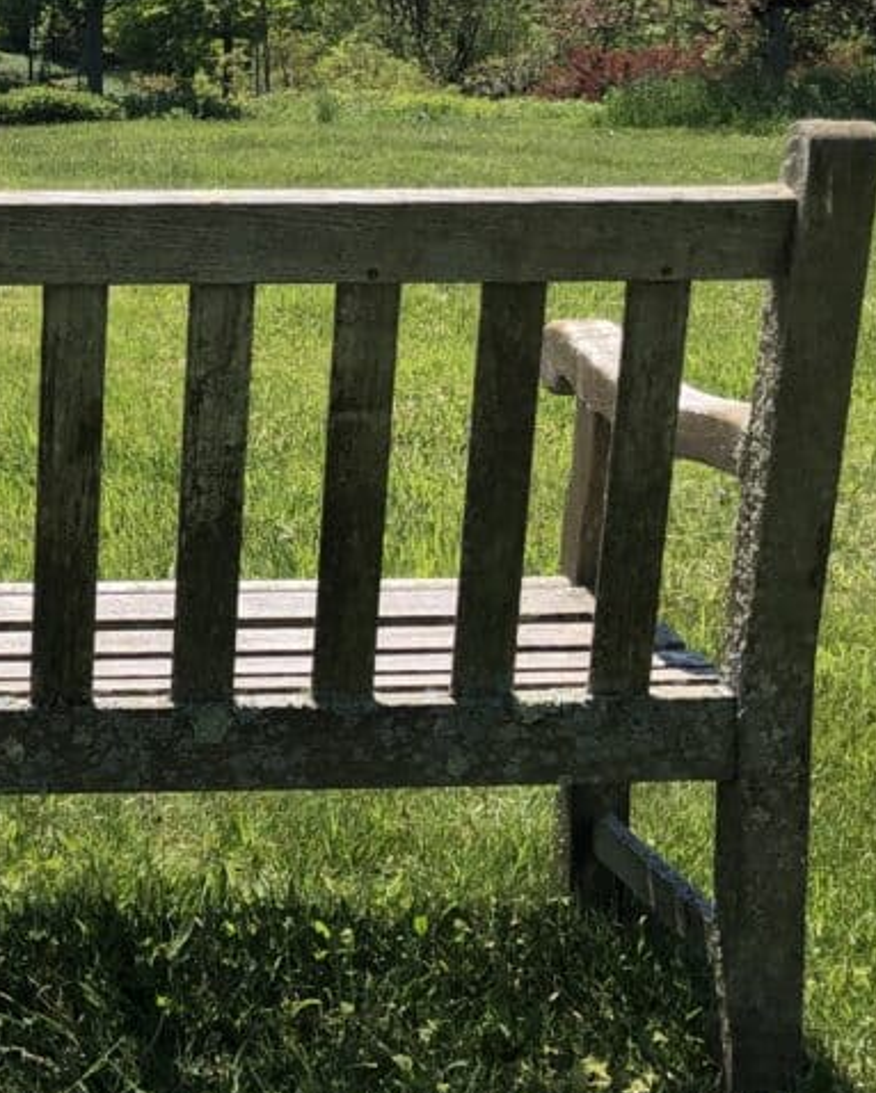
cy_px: 200
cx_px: -174
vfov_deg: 24.0
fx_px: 2525
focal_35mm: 78
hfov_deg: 18.6
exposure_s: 1/1919
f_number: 1.8
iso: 20
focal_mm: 4
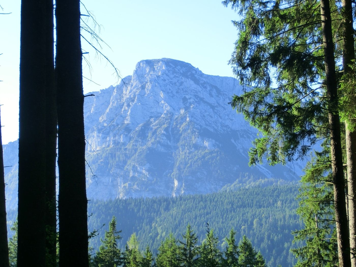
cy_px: 134
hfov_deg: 20.4
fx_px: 987
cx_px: 178
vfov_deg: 15.4
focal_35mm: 96
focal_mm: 17.06
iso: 100
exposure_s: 1/160
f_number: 5.3
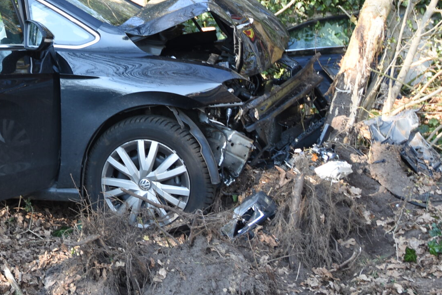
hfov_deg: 22.2
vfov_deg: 15.3
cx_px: -2
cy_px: 24
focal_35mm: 88
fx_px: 1083
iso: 100
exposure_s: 1/80
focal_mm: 25
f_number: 4.5
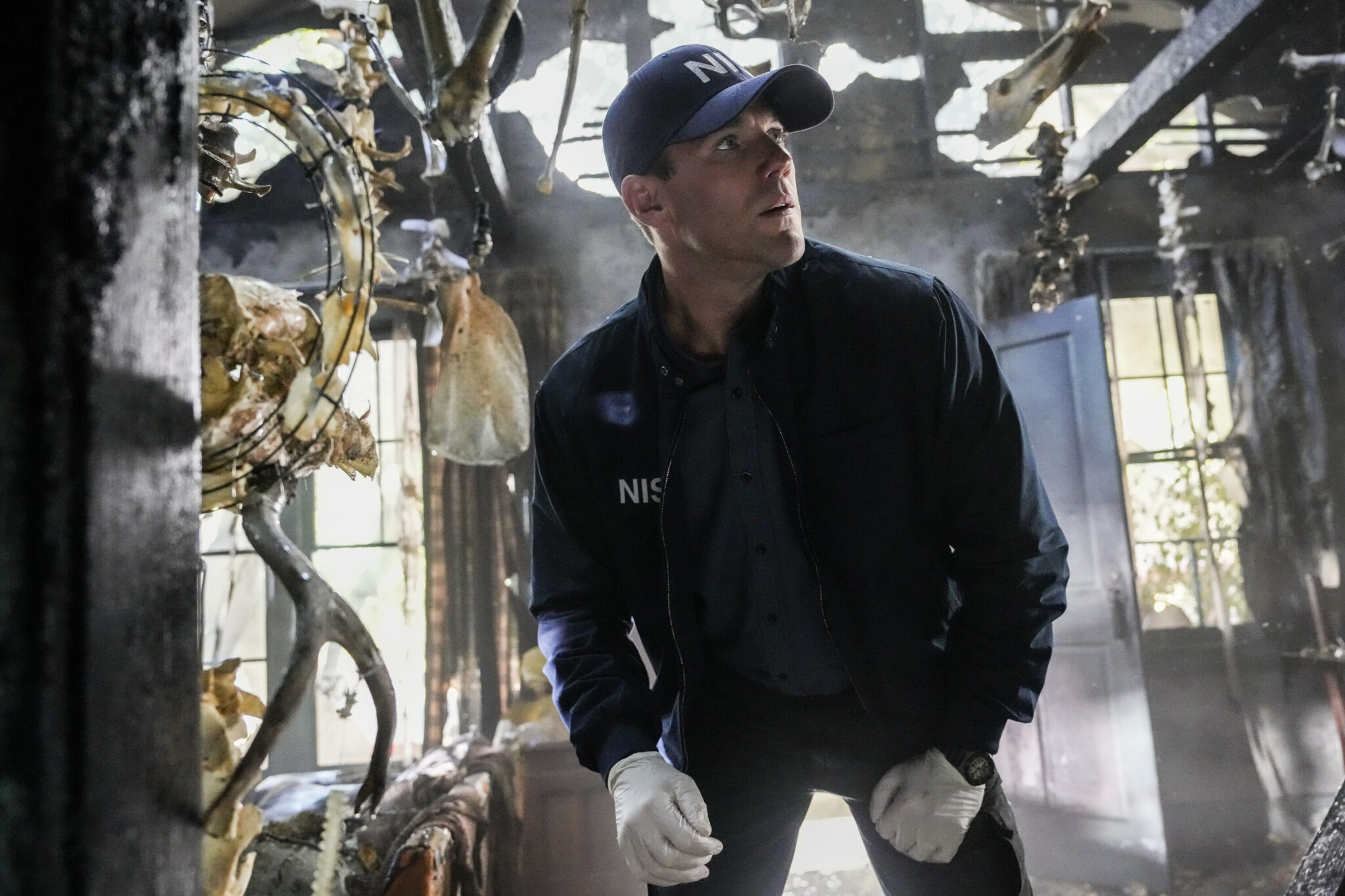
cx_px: 672
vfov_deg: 43.6
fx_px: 1121
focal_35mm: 30
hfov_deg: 61.9
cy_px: 448
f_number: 4
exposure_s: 1/320
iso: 8000
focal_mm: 30
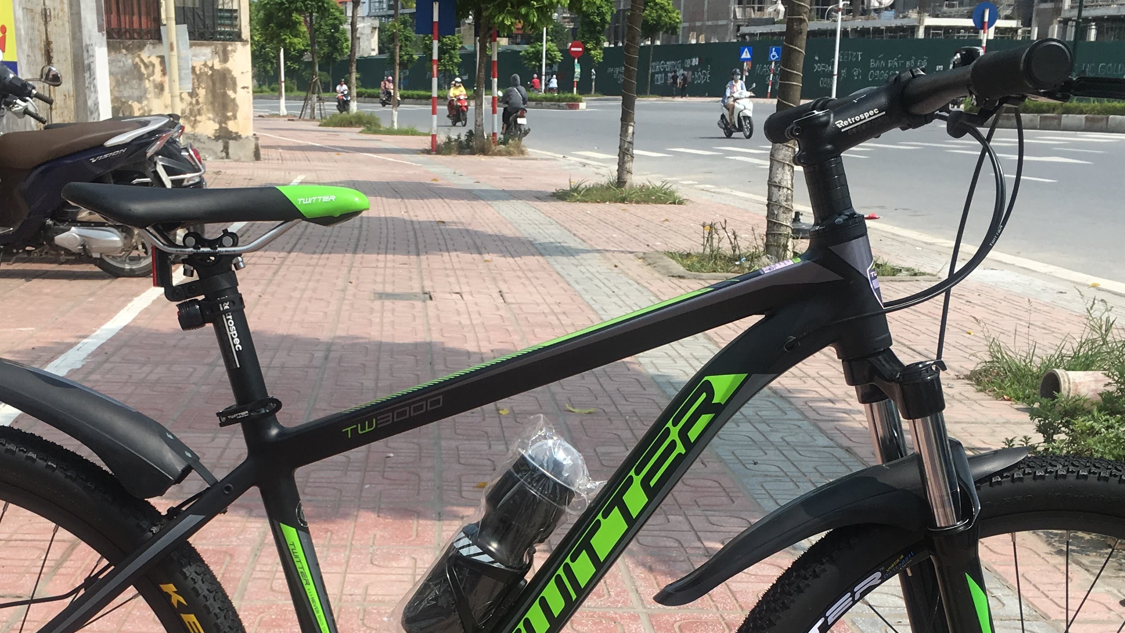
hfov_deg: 40.5
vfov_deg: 22.6
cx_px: 476
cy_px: 628
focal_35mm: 51
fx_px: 1521
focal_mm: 4.15
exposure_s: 1/1508
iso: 25
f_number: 2.2
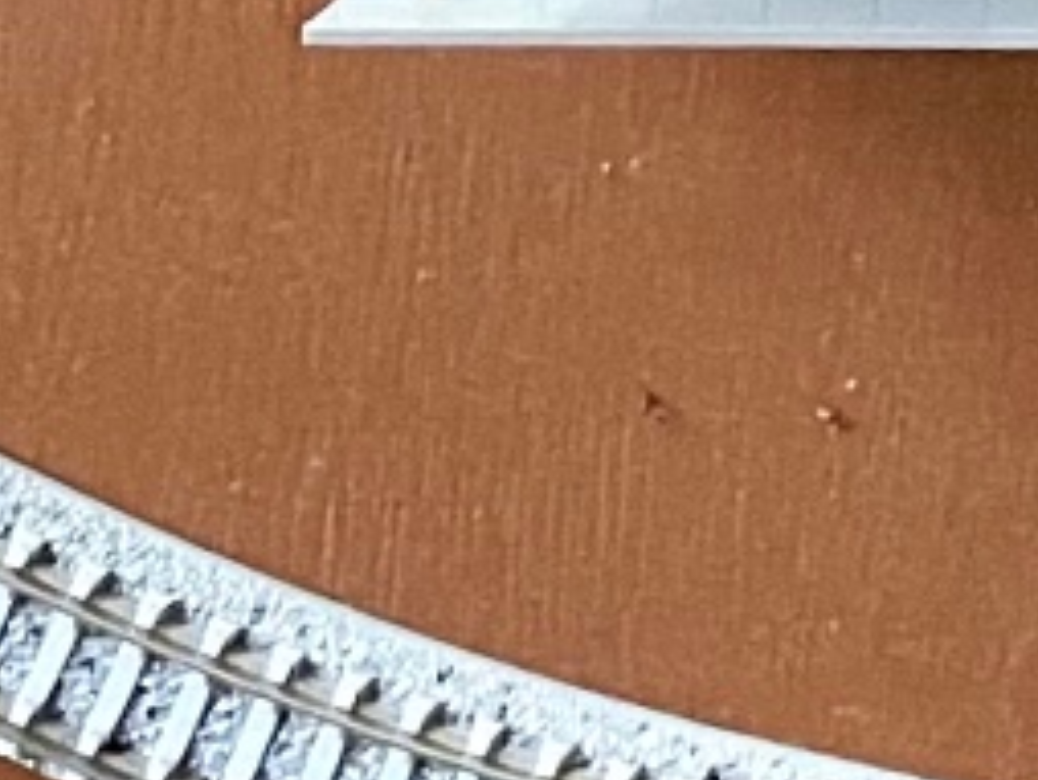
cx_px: 3200
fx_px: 6183
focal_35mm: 206
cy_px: -2181
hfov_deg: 8.1
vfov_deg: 6.2
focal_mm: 4.2
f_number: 1.6
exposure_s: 1/60
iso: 500
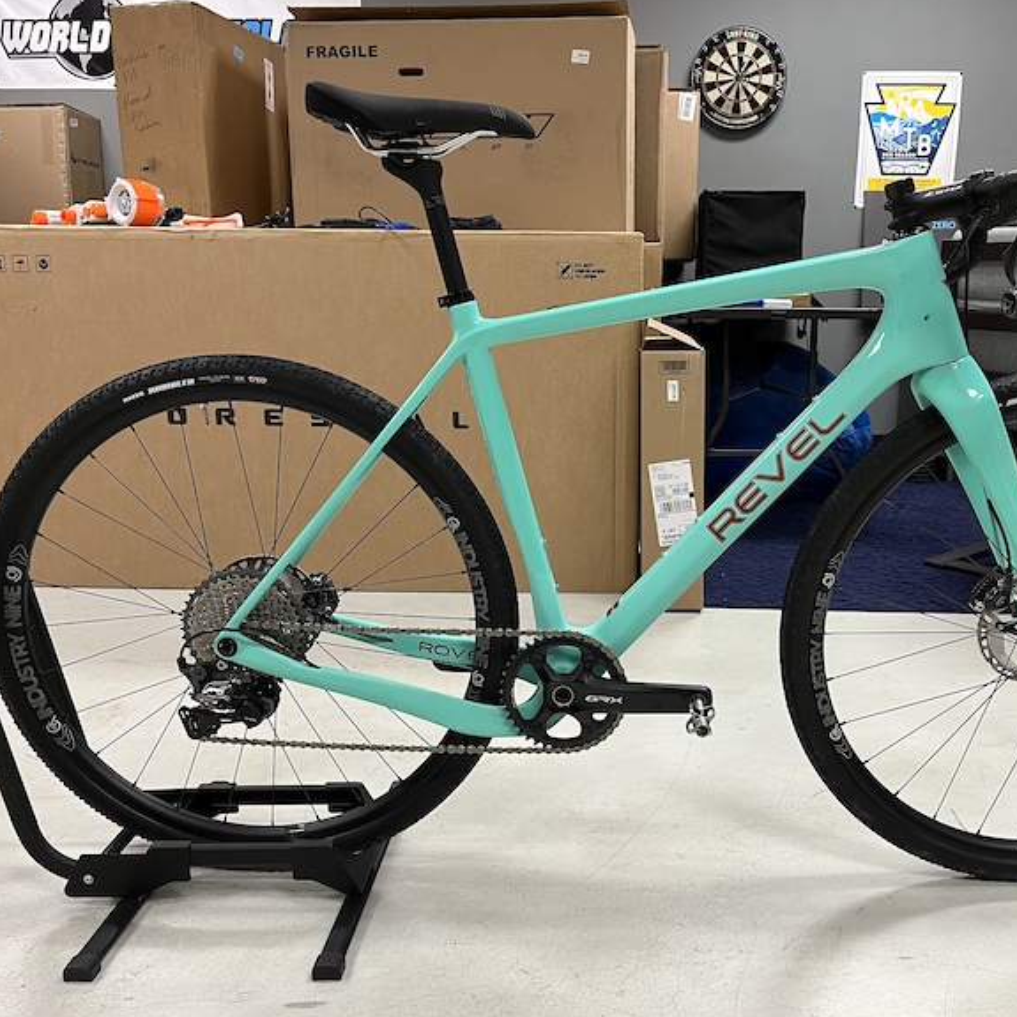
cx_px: 616
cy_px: 518
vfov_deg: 51.1
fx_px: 1064
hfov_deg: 50.7
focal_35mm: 32
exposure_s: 1/60
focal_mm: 5.1
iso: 125
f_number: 1.6
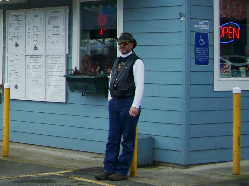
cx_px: 124
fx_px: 273
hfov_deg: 49.0
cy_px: 93
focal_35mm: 38
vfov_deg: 37.7
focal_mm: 7.9
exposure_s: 1/320
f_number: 2.8
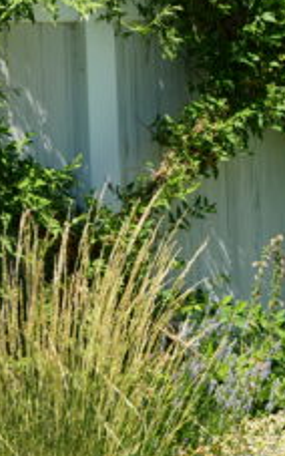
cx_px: -297
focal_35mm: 161
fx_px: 2000
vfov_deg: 12.9
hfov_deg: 7.8
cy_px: 31
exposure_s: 1/320
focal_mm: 35
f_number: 5
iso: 100
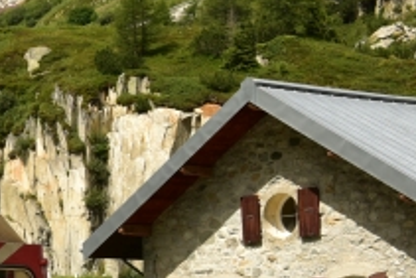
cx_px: -580
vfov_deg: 7.5
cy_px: 200
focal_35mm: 184
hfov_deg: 9.8
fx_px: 2128
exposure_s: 1/500
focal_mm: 38
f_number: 9
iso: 320
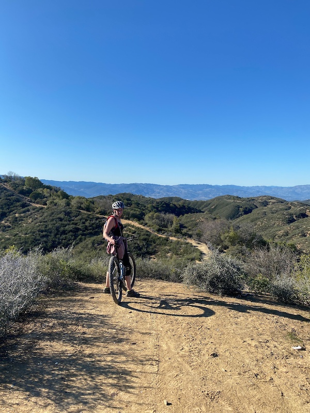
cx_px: 155
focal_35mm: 26
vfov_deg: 67.3
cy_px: 206
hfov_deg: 53.1
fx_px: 310
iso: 32
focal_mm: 4.25
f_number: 1.8
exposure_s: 1/2625
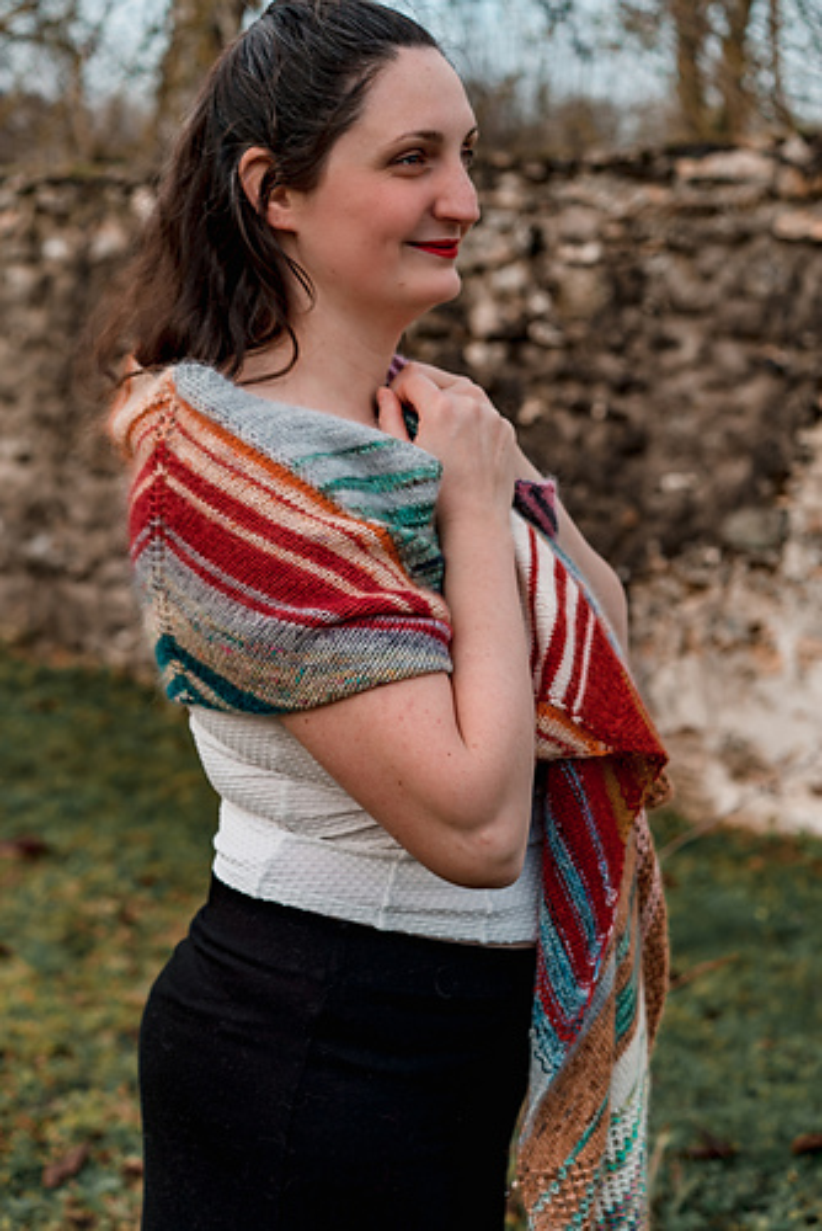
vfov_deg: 36.2
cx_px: 411
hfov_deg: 24.7
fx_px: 1881
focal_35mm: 55
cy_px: 616
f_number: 4
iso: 125
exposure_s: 1/320
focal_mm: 55
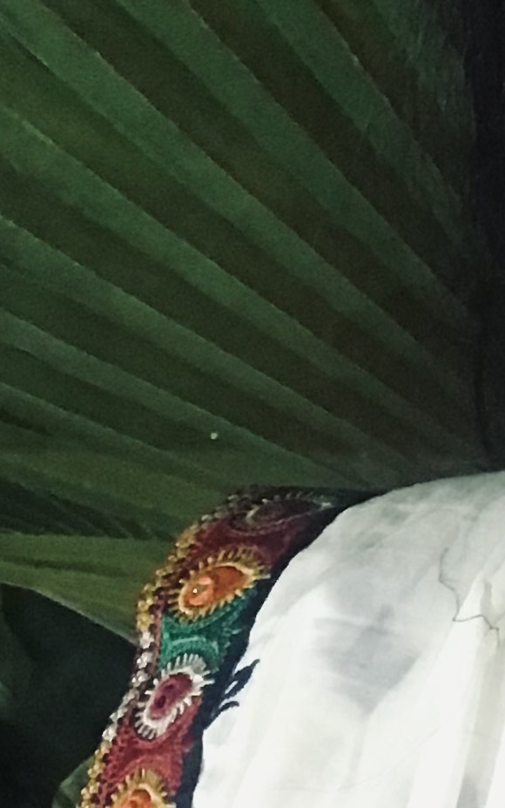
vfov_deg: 18.3
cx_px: 948
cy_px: 663
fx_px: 2488
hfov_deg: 10.8
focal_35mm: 113
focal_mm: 2.87
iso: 250
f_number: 2.2
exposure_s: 1/17
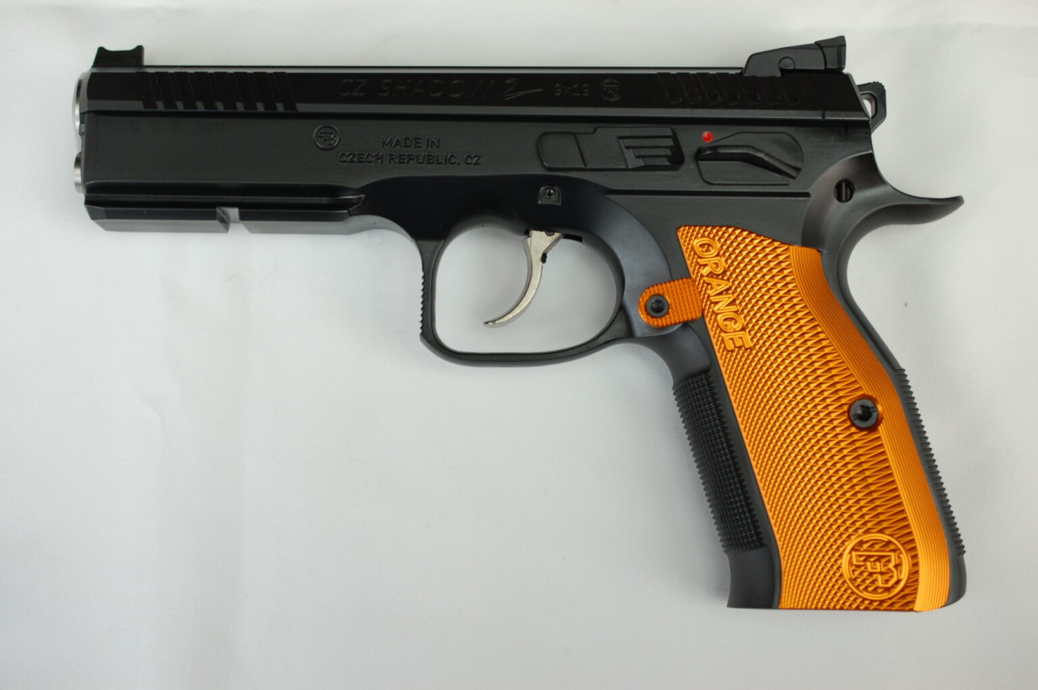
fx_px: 1728
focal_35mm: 60
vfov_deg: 22.6
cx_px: 519
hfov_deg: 33.4
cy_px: 345
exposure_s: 1/60
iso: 400
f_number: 4
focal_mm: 40
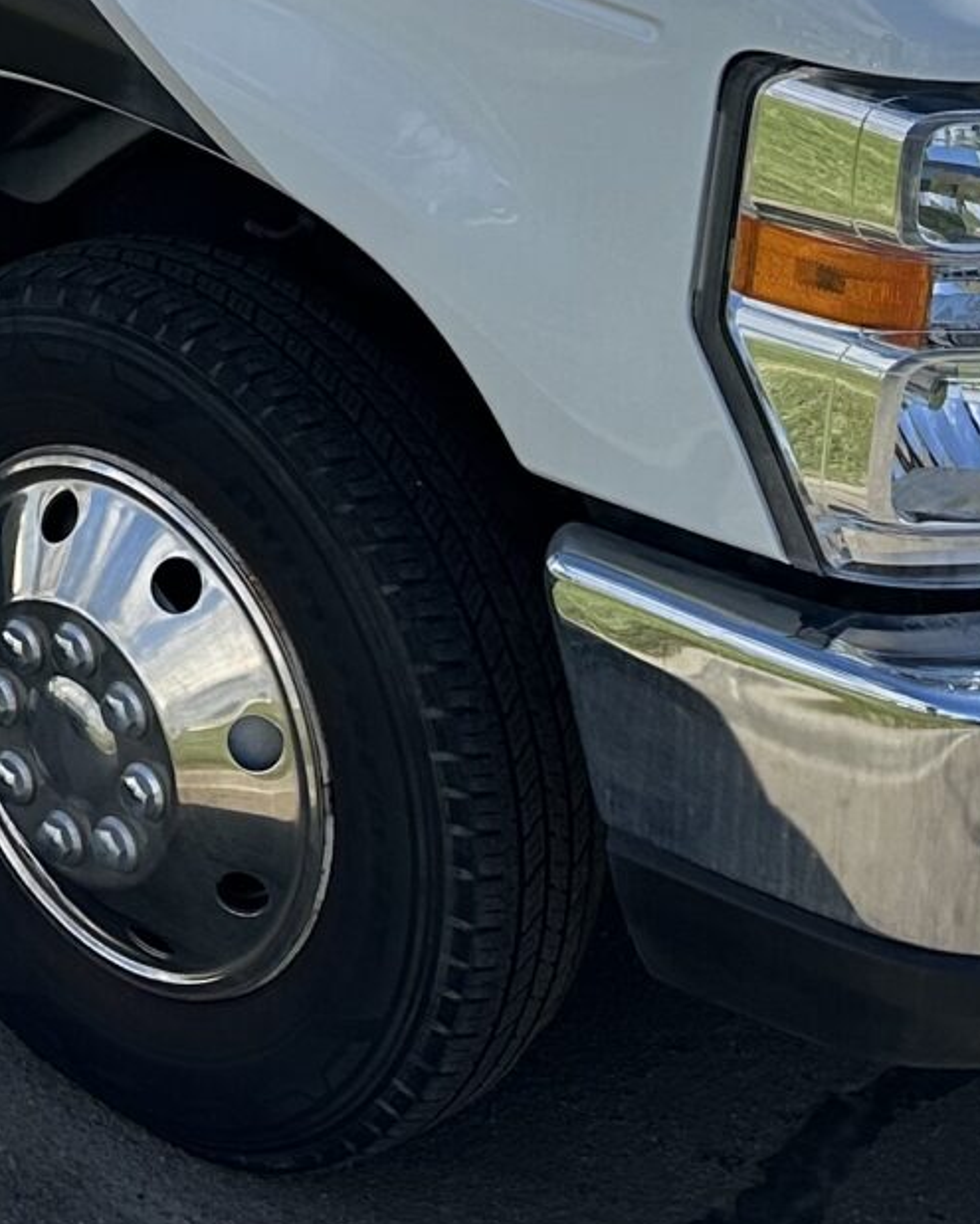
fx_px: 3514
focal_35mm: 97
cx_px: -386
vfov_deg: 17.6
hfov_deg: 15.0
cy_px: -650
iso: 80
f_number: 1.78
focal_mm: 6.86
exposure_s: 1/3247
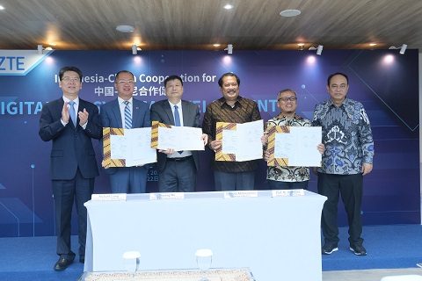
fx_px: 387
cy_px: 140
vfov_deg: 40.0
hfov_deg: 57.2
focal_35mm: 33
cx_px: 211
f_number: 3.6
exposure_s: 1/100
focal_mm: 22
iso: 2500
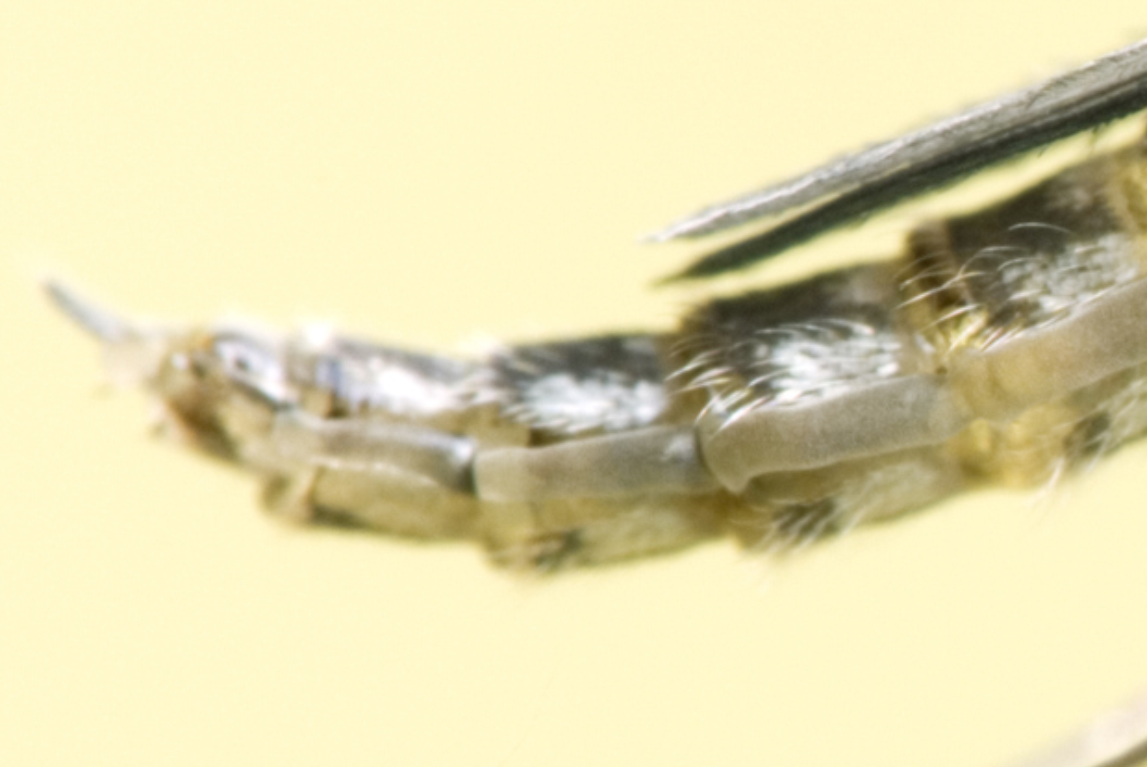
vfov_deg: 2.6
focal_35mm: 539
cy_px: 571
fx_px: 17180
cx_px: 1731
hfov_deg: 3.8
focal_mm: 105
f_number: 32
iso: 160
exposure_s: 1/250
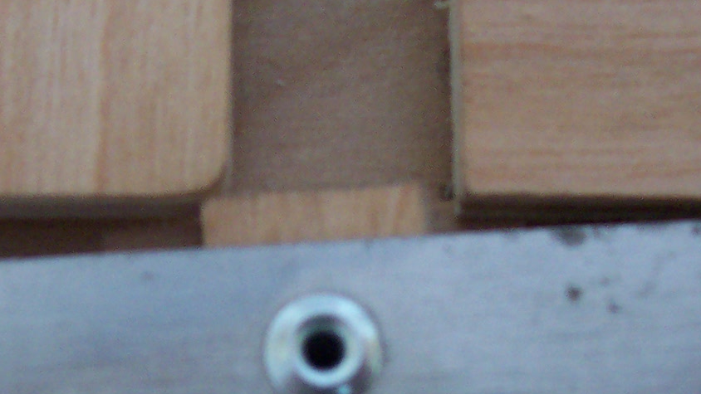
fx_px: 1803
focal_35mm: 97
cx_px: 352
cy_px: 426
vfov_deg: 12.3
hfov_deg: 22.0
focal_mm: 5.6
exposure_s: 1/15
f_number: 2.8
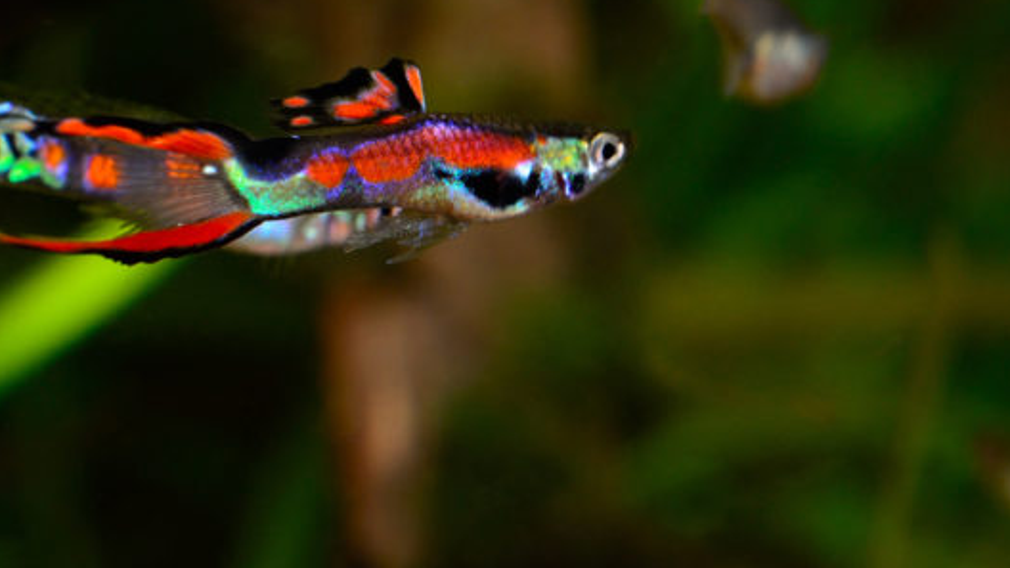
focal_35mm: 114
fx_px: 3053
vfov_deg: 10.6
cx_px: 316
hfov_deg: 18.7
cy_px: 185
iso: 400
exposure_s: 1/125
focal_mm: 50
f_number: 1.8
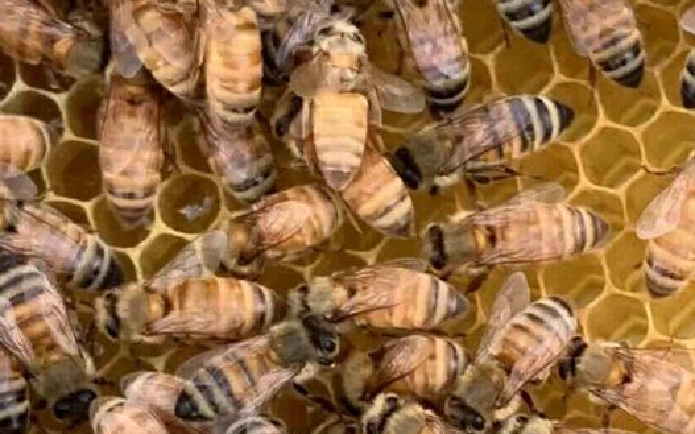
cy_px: 588
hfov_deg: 15.4
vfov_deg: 9.6
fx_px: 2537
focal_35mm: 134
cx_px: 607
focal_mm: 4.25
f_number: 1.8
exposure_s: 1/154
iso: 25
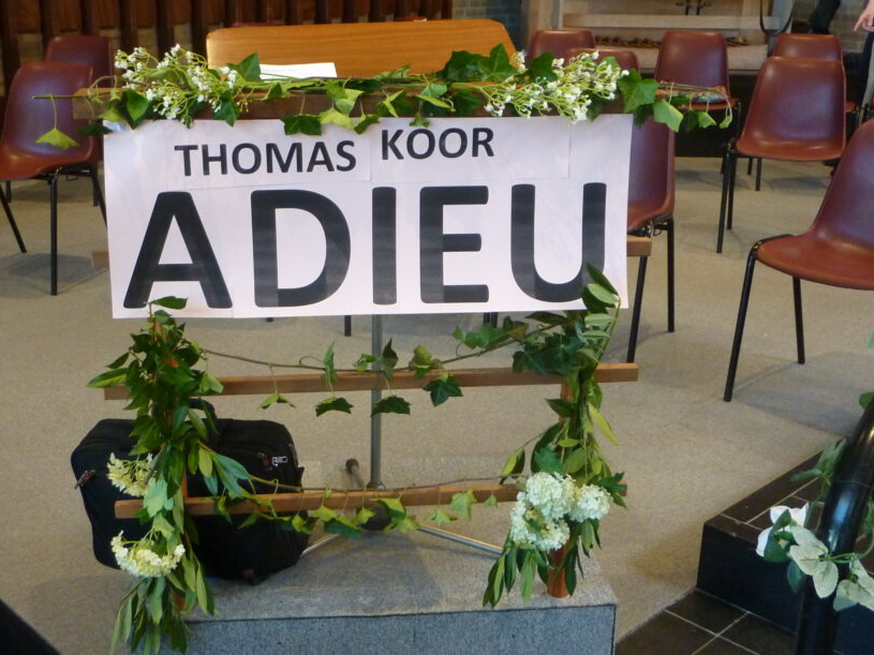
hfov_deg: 42.9
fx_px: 1111
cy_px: 353
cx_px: 387
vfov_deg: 32.9
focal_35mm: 44
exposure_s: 1/20
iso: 400
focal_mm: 5.7
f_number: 3.5
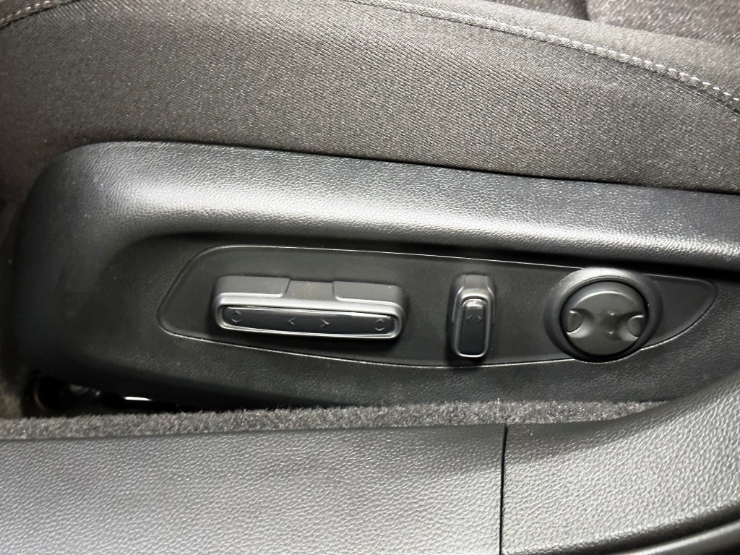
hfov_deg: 39.7
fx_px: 1026
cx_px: 370
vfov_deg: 30.3
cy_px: 278
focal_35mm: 48
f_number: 1.78
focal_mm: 6.86
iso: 640
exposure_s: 1/24
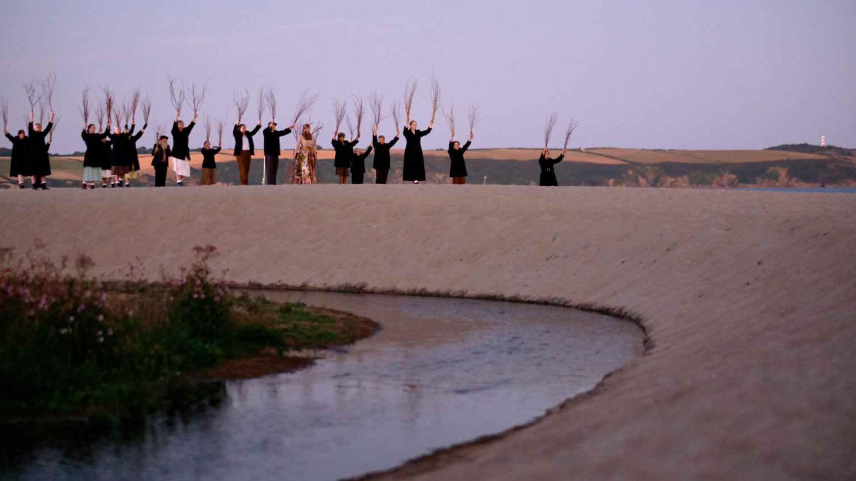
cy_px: 213
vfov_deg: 13.6
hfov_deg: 23.9
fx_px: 2020
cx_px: 426
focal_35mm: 89
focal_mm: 56
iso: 3200
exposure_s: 1/125
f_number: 1.2
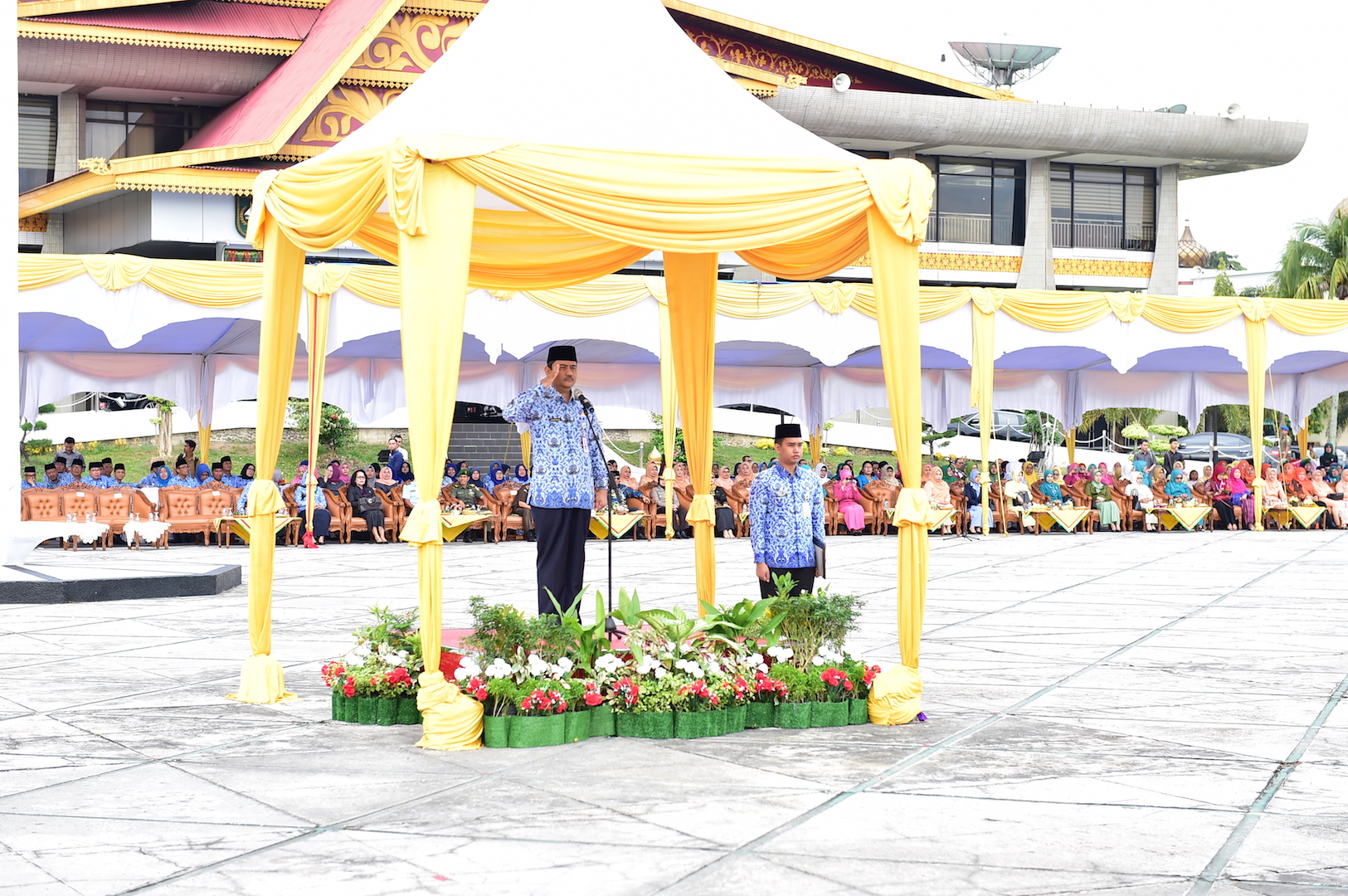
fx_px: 2618
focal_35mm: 70
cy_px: 448
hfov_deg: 28.9
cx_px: 674
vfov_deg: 19.4
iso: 320
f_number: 4.5
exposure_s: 1/200
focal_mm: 70
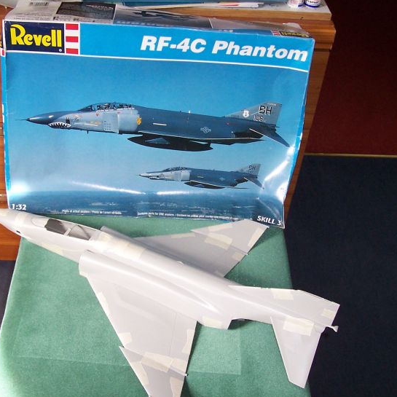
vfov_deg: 35.4
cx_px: 177
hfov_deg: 35.3
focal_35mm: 48
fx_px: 623
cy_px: 205
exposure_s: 1/60
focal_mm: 5.6
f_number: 2.8
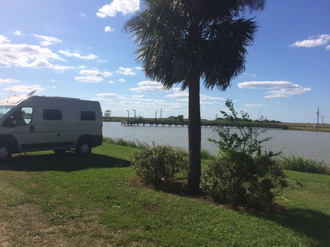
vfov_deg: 48.2
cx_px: 165
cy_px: 124
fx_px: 277
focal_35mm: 29
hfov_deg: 61.6
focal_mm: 4.15
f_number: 2.2
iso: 32
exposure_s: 1/4115
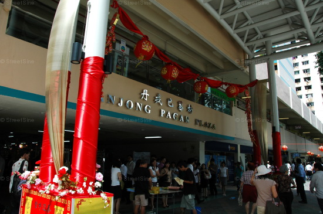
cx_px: 162
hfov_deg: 67.5
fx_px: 242
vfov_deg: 47.8
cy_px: 107
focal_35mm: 27
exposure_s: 1/400
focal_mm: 18
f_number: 5.6
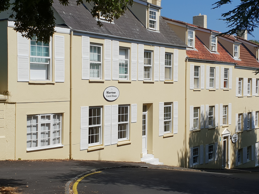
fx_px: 195
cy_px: 97
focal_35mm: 26
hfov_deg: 67.3
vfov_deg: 53.1
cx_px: 130
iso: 50
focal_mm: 4.3
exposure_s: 1/2481
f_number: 2.4
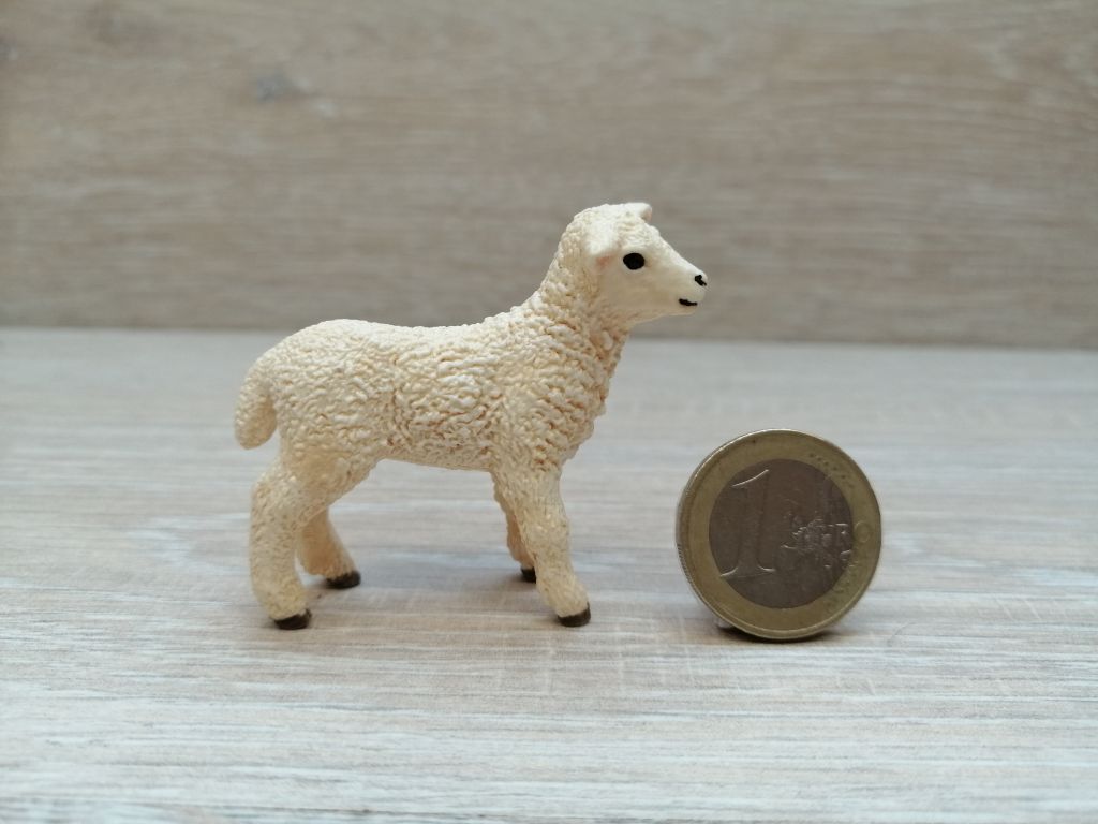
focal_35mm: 27
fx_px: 856
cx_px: 549
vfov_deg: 51.4
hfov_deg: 65.3
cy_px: 412
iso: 80
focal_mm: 3.95
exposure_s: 1/180
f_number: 1.8
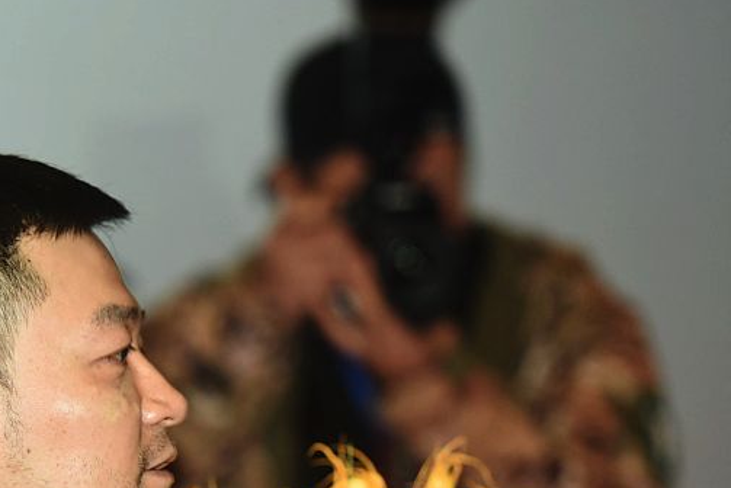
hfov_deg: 5.6
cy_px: 528
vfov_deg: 3.7
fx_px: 7517
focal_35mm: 370
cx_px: 80
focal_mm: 155
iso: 1250
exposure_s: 1/160
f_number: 2.8
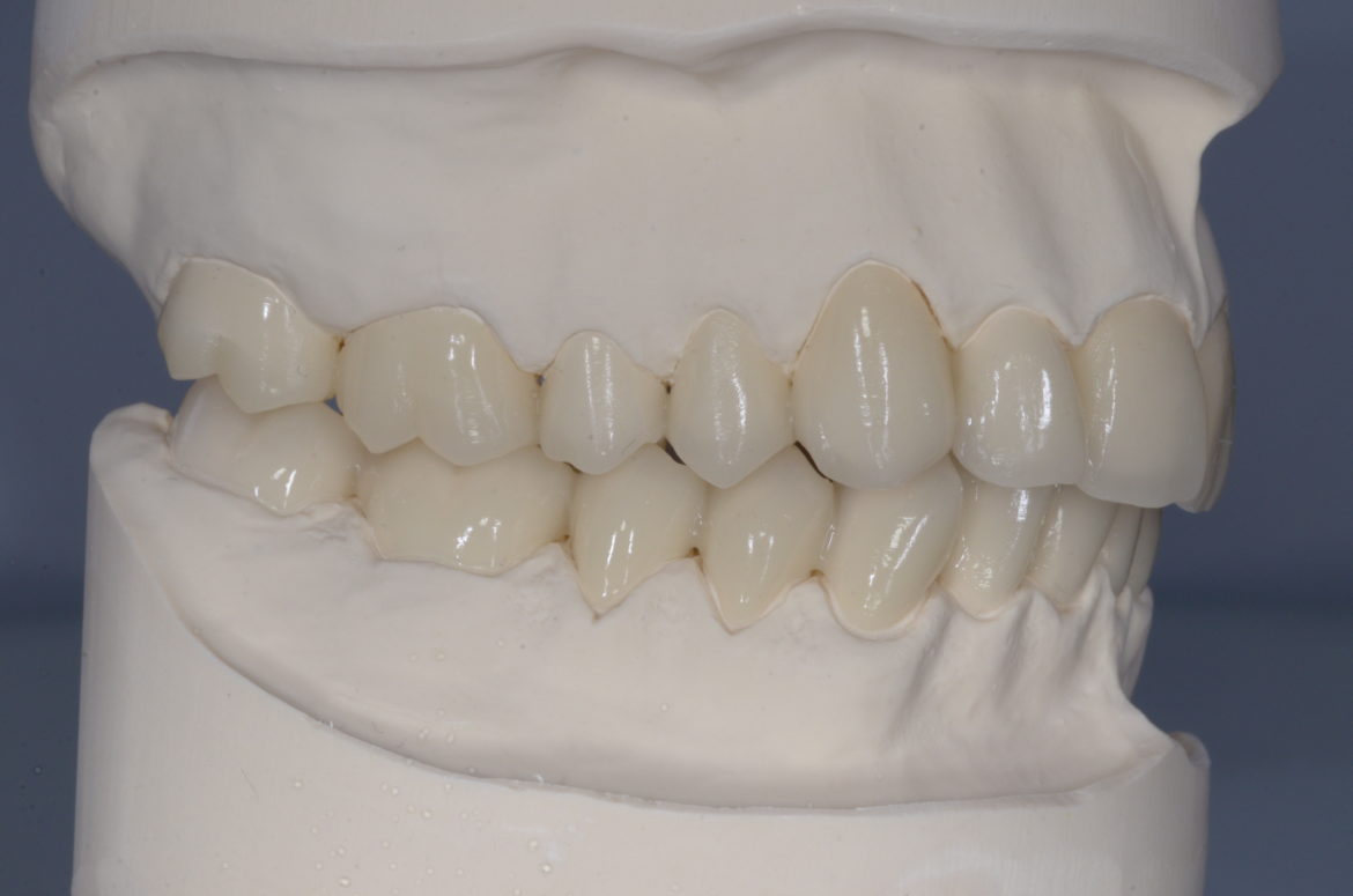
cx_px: 676
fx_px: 3938
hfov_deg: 19.5
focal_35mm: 105
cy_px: 448
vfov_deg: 13.0
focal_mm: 70
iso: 500
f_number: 29
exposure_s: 1/250
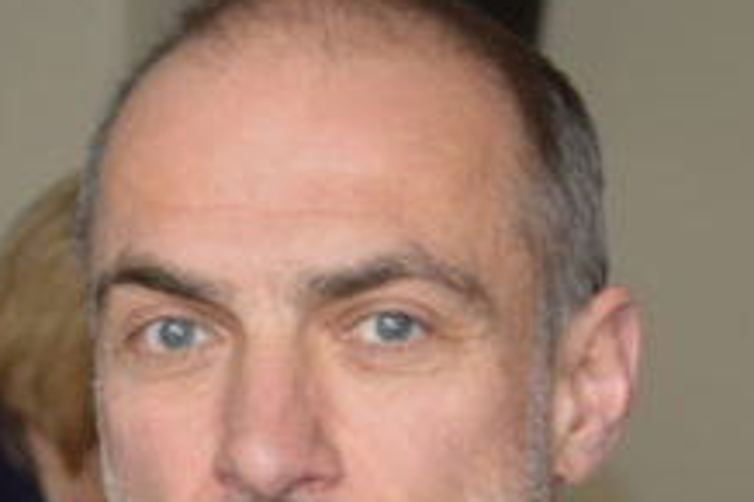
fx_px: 4751
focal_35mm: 227
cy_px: 490
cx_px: 277
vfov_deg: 6.0
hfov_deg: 9.1
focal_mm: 50
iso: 1000
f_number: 5
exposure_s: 1/60
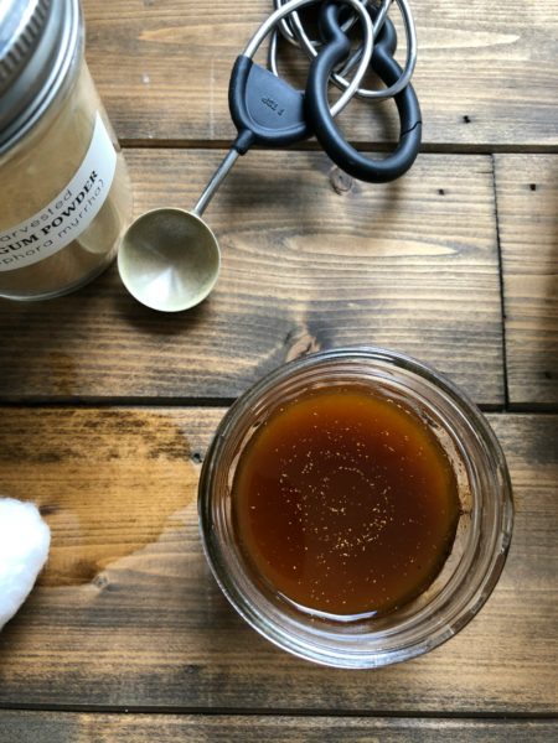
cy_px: 372
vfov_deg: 63.4
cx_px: 279
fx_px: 602
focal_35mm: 28
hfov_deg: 49.7
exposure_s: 1/20
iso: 40
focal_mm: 4
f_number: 1.8
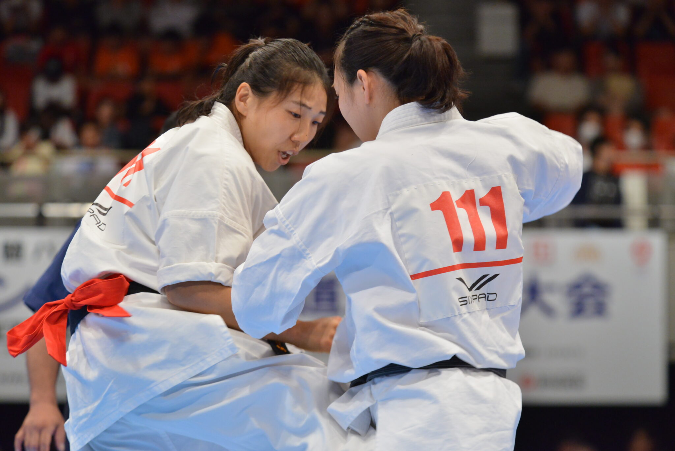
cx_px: 338
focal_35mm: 195
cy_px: 226
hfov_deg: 10.5
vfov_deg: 7.0
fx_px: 3657
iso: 3200
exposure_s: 1/320
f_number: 5.3
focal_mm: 195
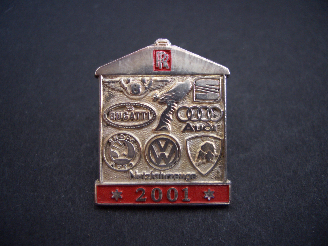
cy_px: 123
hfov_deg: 52.6
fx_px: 332
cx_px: 164
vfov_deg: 40.7
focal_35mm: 35
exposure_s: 1/8
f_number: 2.6
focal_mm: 5.8
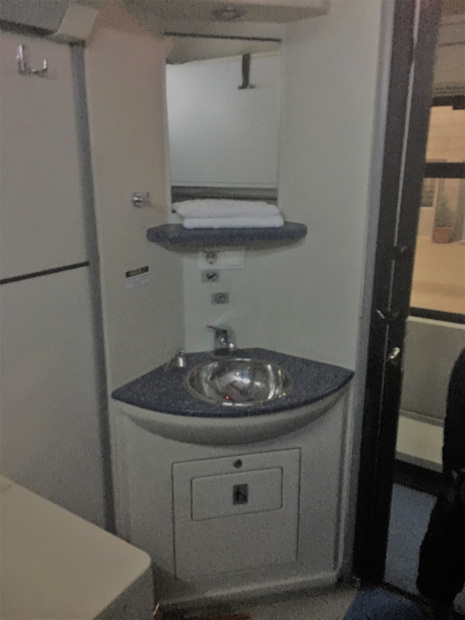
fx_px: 519
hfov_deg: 48.2
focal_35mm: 29
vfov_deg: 61.7
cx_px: 232
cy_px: 310
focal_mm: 4.15
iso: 500
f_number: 2.2
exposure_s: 1/17
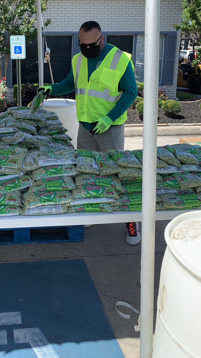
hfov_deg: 30.8
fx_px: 351
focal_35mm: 37
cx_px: 28
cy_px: 125
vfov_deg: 53.2
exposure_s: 1/954
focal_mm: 4.25
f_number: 1.8
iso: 25
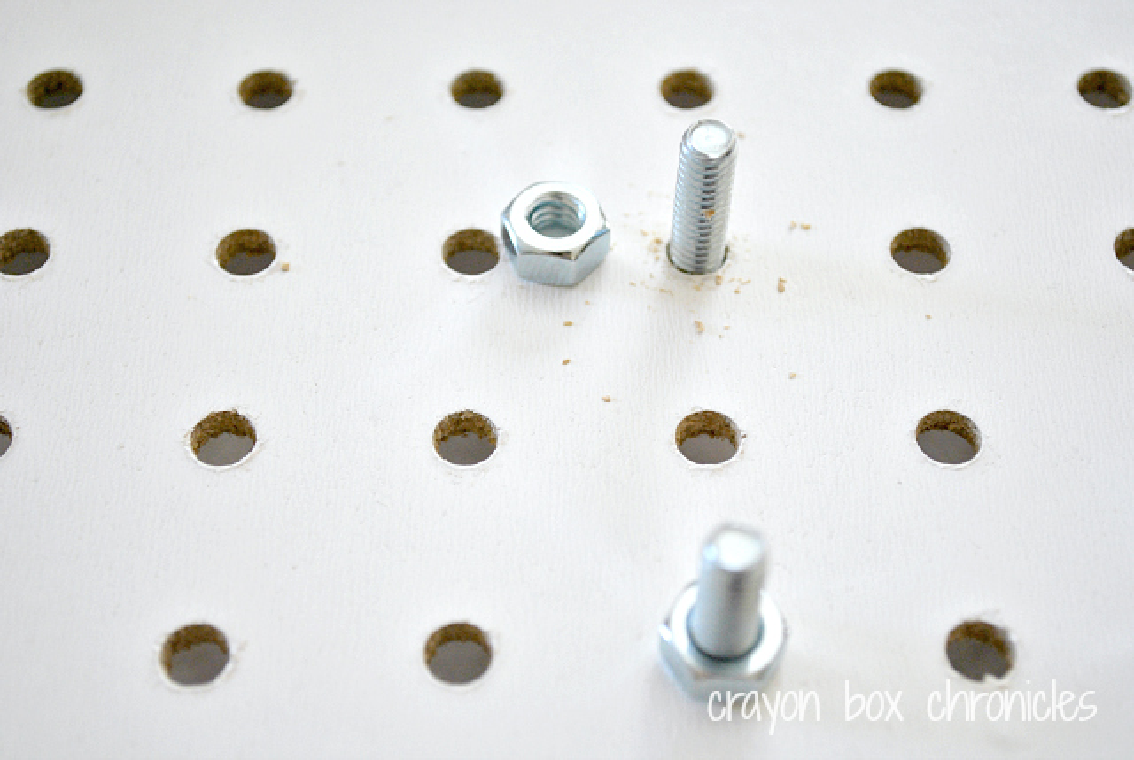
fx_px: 1893
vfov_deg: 22.7
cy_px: 380
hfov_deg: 33.3
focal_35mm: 60
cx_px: 567
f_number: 5.3
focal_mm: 40
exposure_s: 1/60
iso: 400
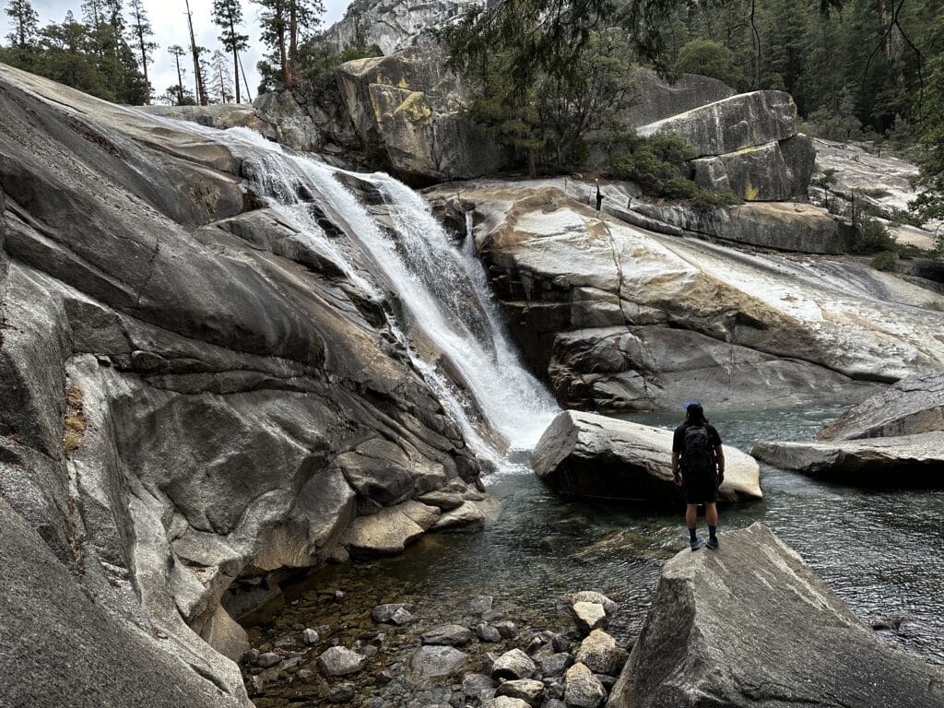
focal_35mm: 24
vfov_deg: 56.8
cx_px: 472
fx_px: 654
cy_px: 354
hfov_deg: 71.6
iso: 125
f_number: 1.78
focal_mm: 6.86
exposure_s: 1/121
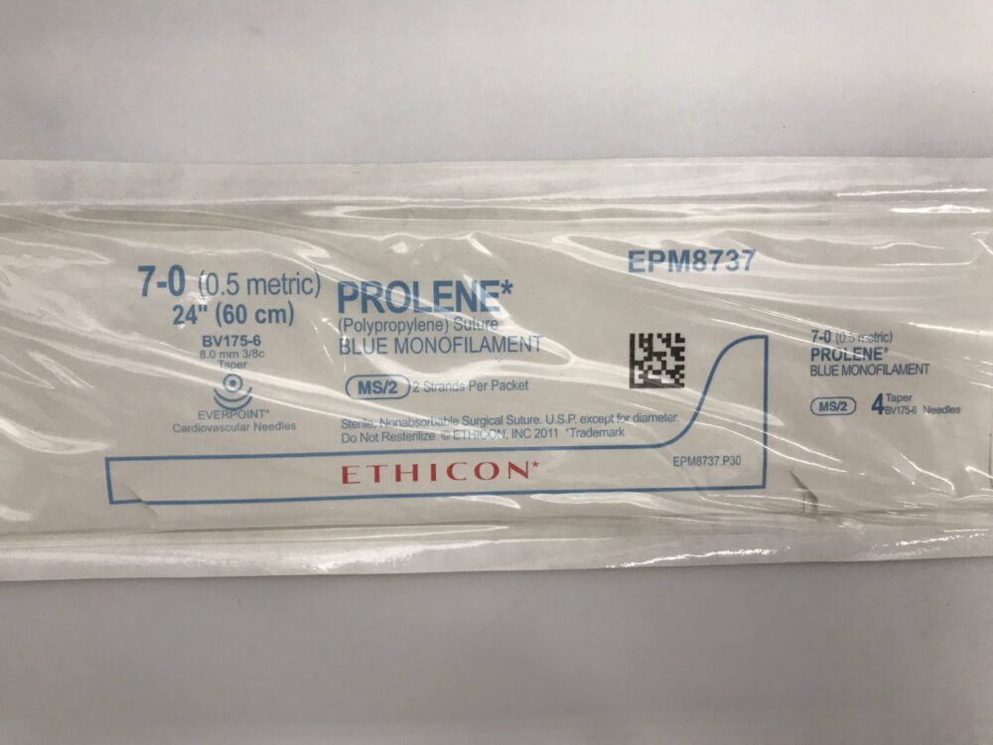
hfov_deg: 63.4
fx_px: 803
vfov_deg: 49.7
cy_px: 372
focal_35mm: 28
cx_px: 496
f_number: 1.8
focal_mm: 3.99
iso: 25
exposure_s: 1/30
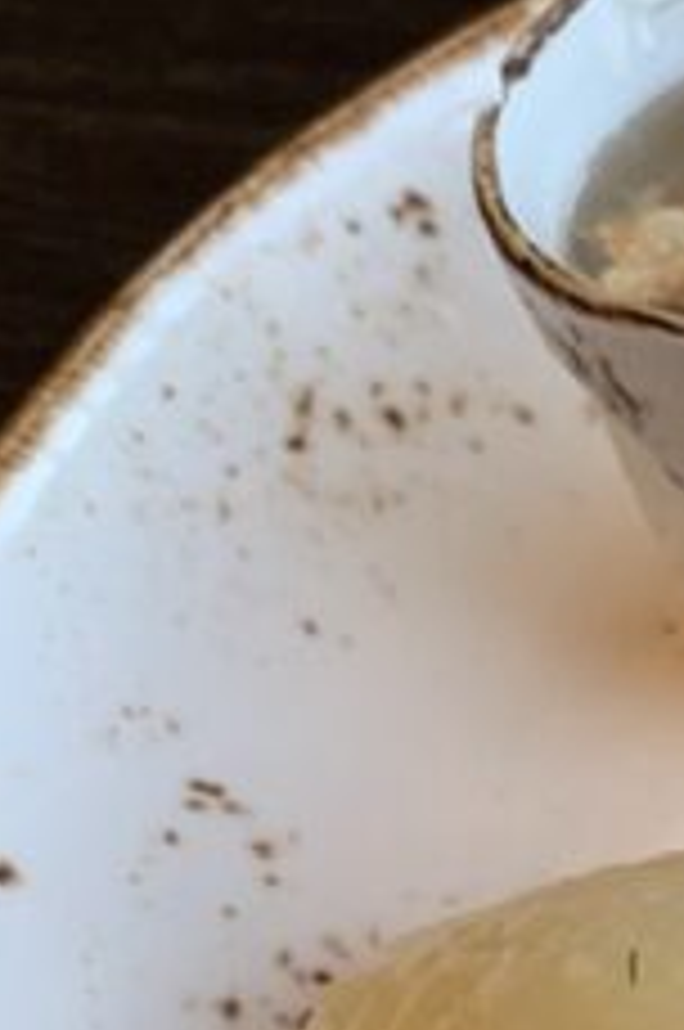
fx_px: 2029
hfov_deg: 15.7
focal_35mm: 71
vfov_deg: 27.8
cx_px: 1314
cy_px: 855
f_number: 1.8
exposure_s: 1/100
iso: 80
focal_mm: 4.25
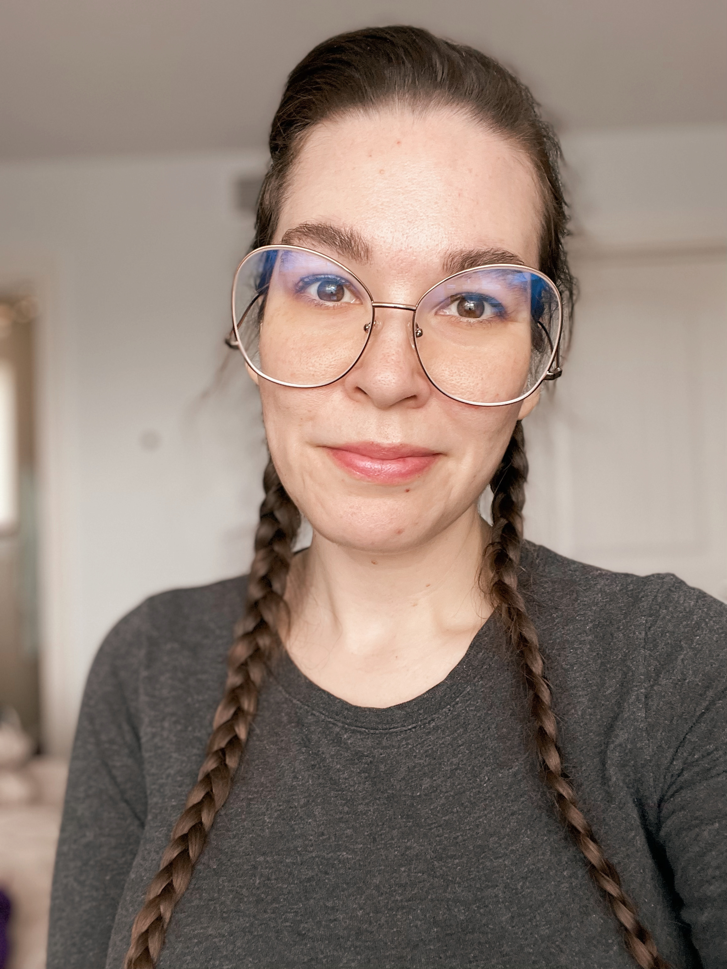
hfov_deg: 46.8
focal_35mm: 30
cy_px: 484
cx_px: 364
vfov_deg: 60.0
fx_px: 840
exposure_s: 1/60
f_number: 2.2
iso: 100
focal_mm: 2.71
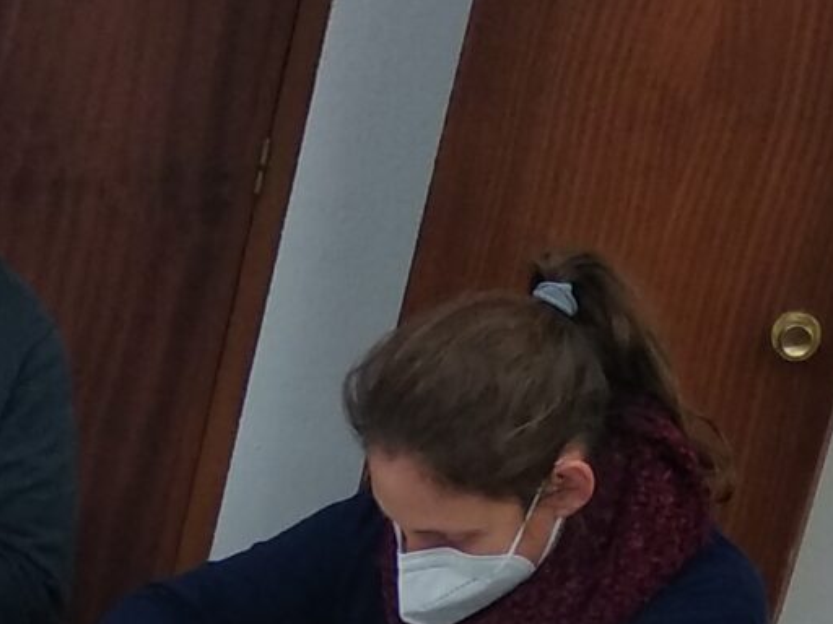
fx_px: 3128
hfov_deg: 15.1
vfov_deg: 10.9
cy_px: 975
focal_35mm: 130
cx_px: 228
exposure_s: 1/50
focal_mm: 3.81
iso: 320
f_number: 2.2
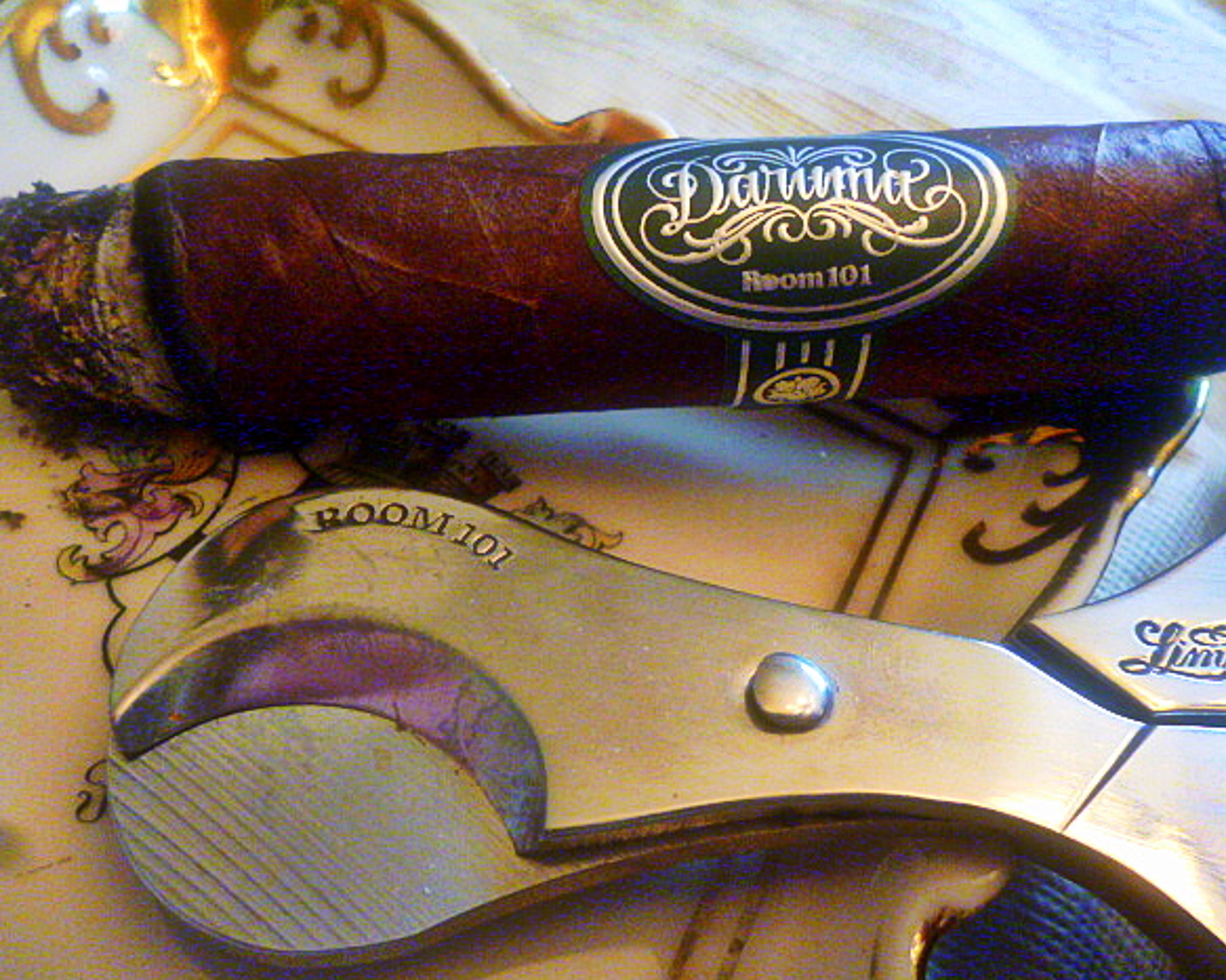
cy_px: 484
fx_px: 1088
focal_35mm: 30
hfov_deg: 58.8
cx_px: 639
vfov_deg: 48.5
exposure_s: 1/40
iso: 400
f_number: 3.1
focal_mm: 5
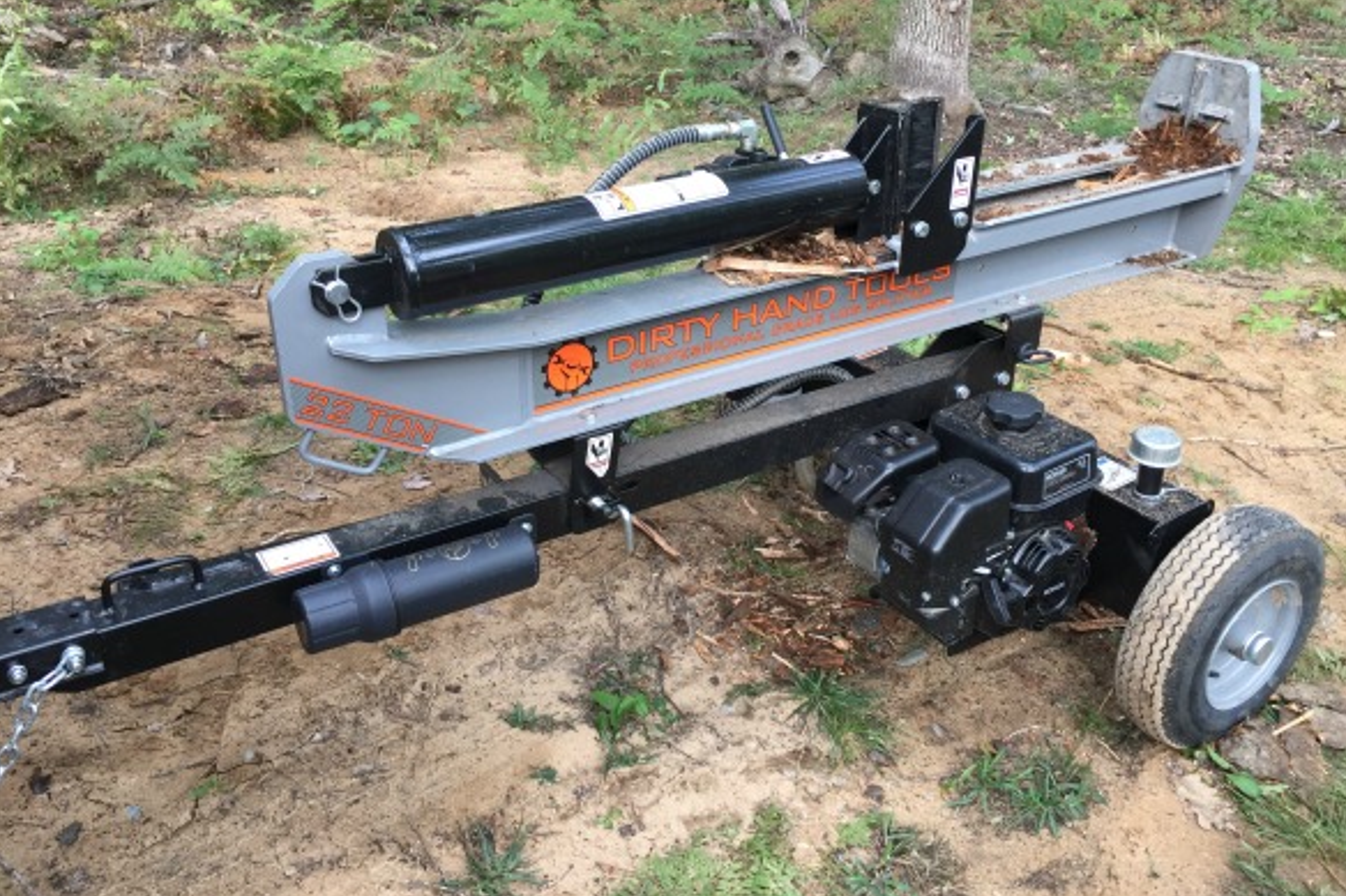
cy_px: 403
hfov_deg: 60.3
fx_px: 1159
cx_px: 687
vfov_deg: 42.3
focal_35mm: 31
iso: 50
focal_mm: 4.15
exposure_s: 1/120
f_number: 2.2
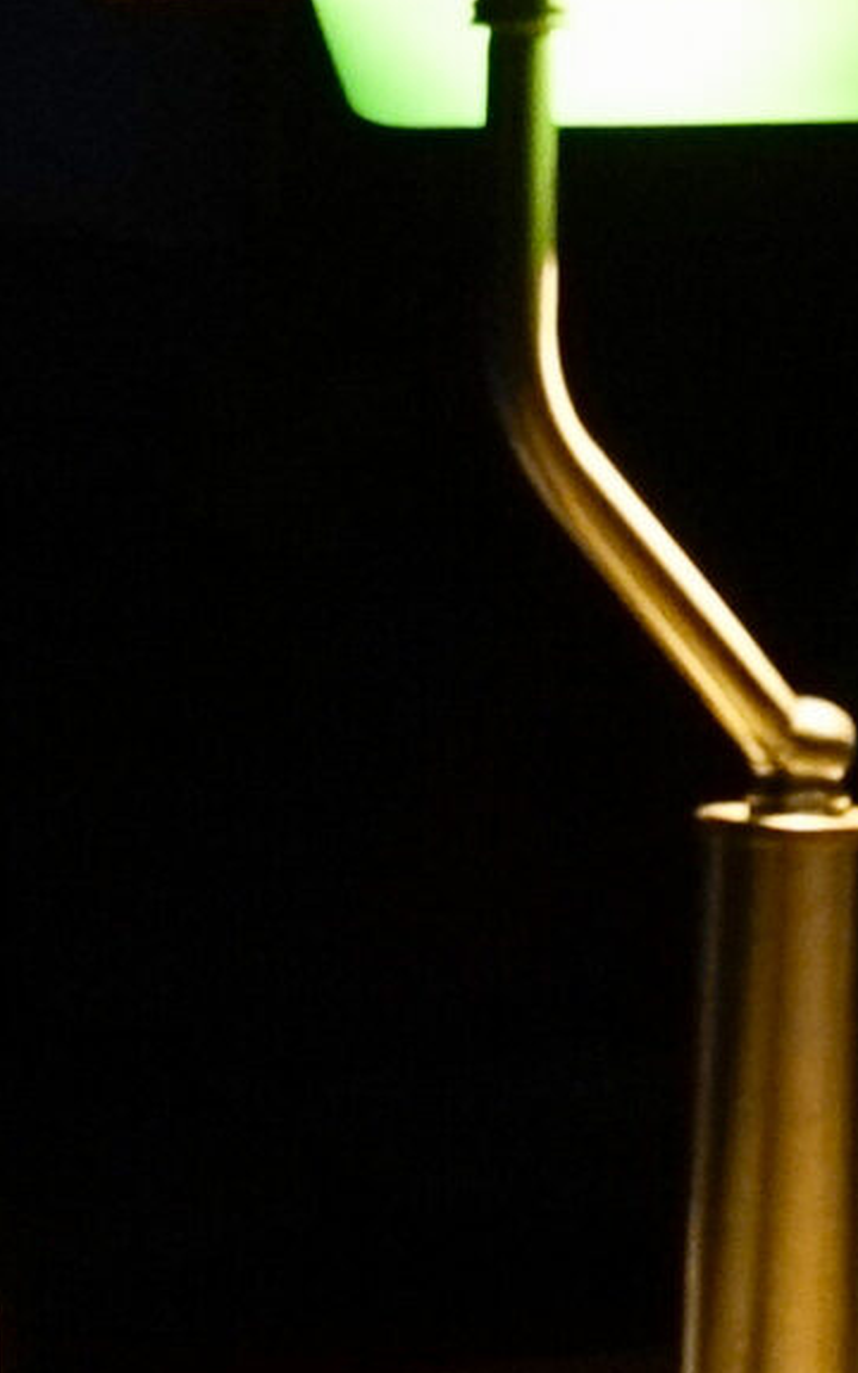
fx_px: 6098
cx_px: 1866
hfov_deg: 7.6
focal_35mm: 163
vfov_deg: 12.8
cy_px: 809
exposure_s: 1/250
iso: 5000
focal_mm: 24
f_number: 4
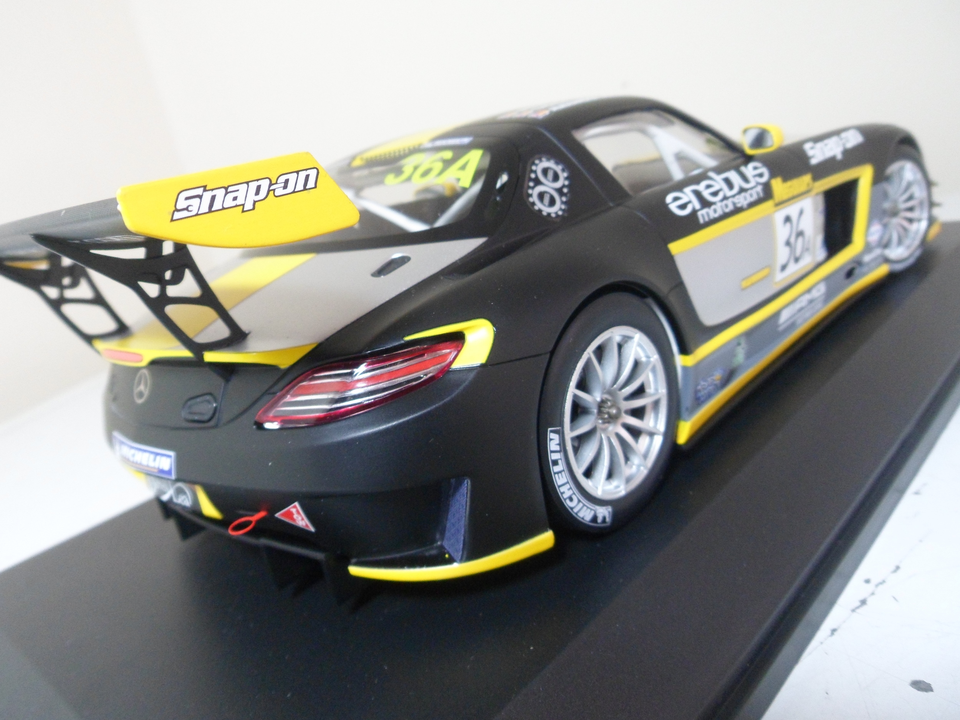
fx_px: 749
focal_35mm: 27
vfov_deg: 51.4
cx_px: 480
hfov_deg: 65.3
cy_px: 360
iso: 240
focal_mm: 4.9
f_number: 3.3
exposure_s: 1/30
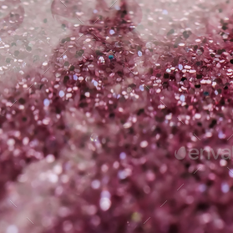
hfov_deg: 12.9
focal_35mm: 135
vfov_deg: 12.4
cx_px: 84
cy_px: -103
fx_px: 1028
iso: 250
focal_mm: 50
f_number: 11
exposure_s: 1/100
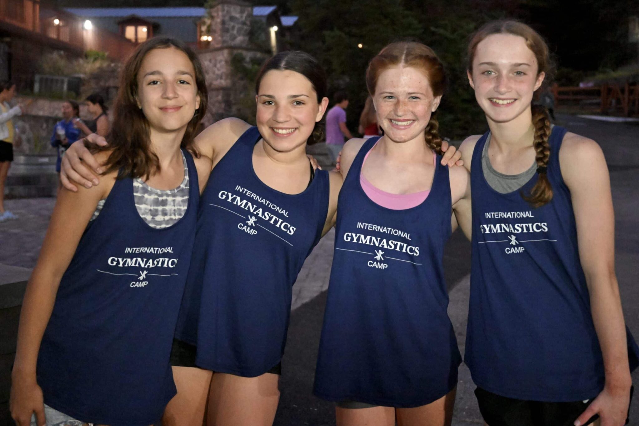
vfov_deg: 40.5
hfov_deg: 58.0
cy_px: 213
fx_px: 577
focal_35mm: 32
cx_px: 320
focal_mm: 32.5
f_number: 3.5
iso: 12800
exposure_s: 1/250
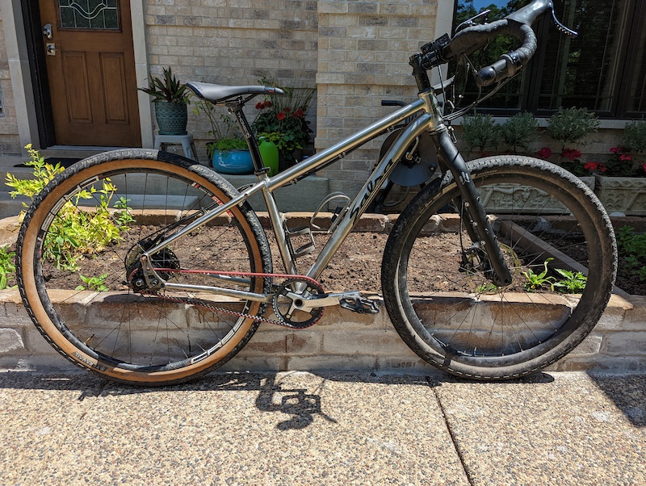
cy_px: 243
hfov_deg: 71.5
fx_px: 448
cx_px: 323
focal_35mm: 24
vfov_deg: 56.9
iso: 39
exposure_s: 1/1099
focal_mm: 6.81
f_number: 1.85
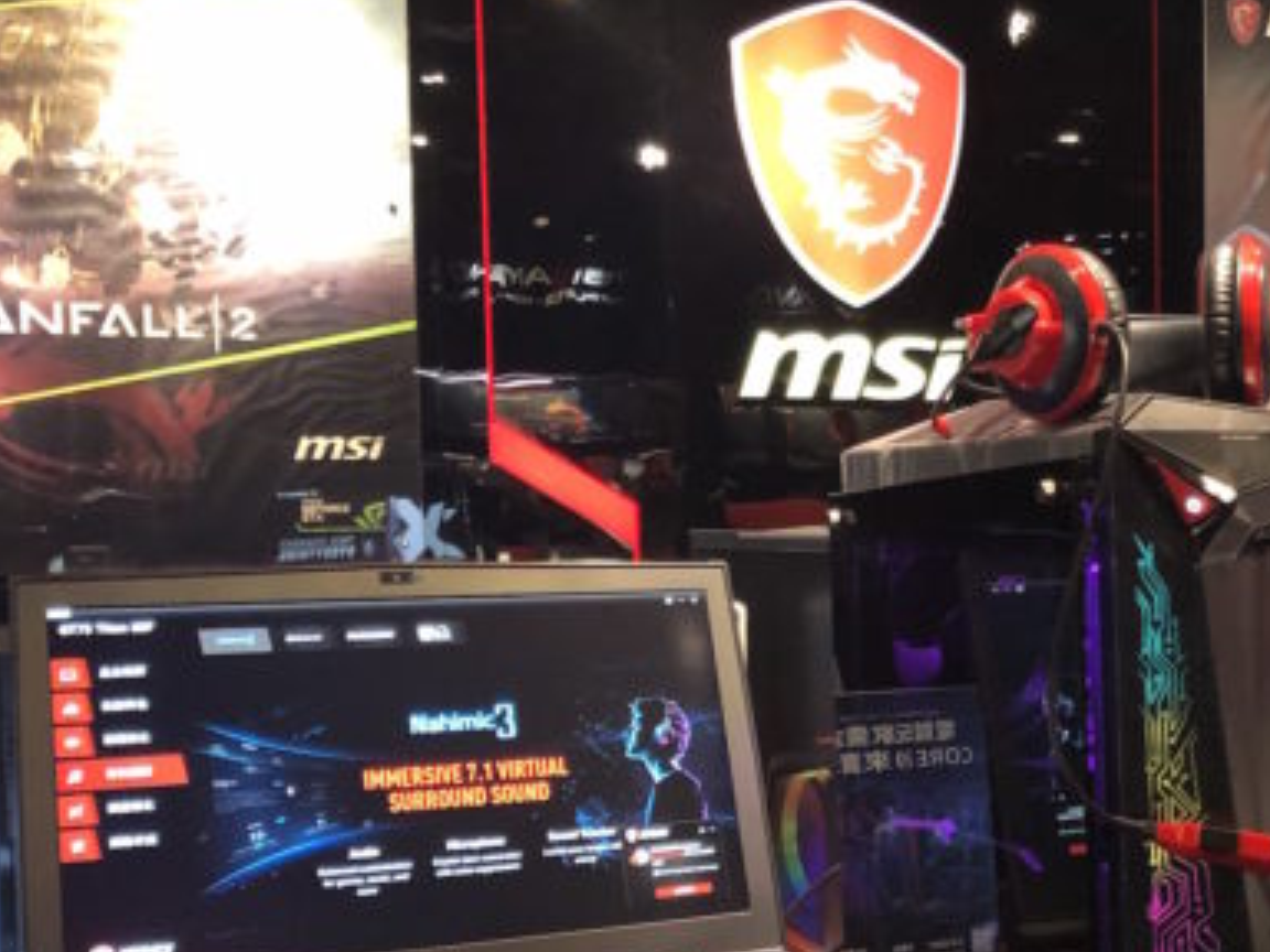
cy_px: 651
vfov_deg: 25.9
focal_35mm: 56
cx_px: 1131
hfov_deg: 32.7
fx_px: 2055
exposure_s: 1/9
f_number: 1.8
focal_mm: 4
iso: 100
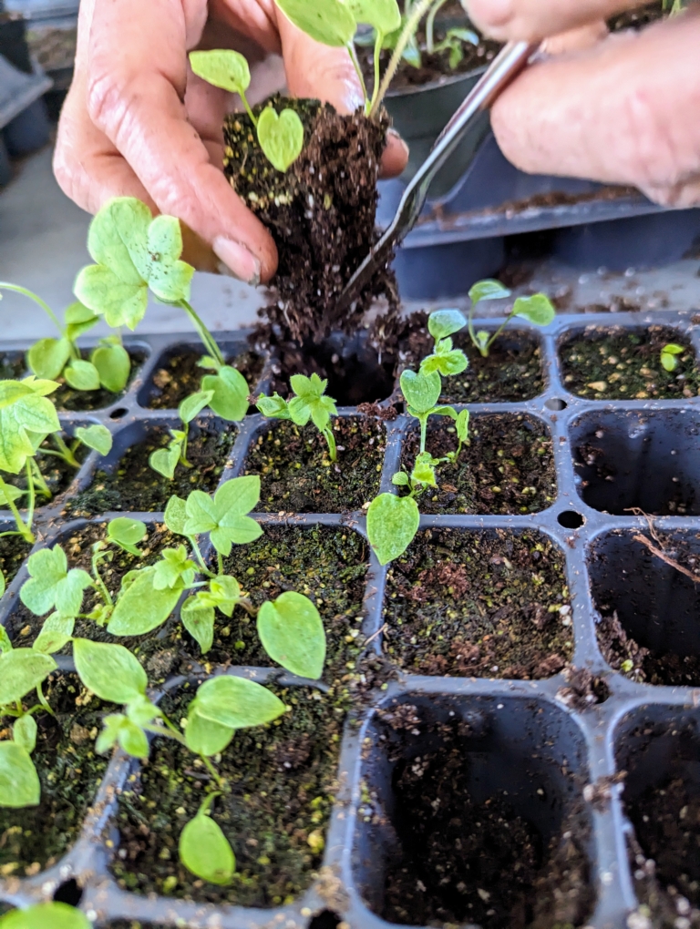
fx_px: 645
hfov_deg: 56.9
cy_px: 464
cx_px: 350
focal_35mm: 24
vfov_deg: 71.5
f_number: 1.85
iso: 1188
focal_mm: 6.81
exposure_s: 1/200
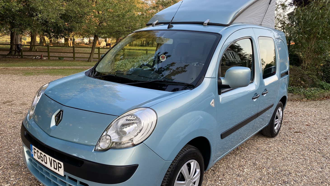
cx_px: 162
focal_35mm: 29
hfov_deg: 66.1
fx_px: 254
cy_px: 98
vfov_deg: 40.2
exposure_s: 1/122
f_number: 1.8
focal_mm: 4.25
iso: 32
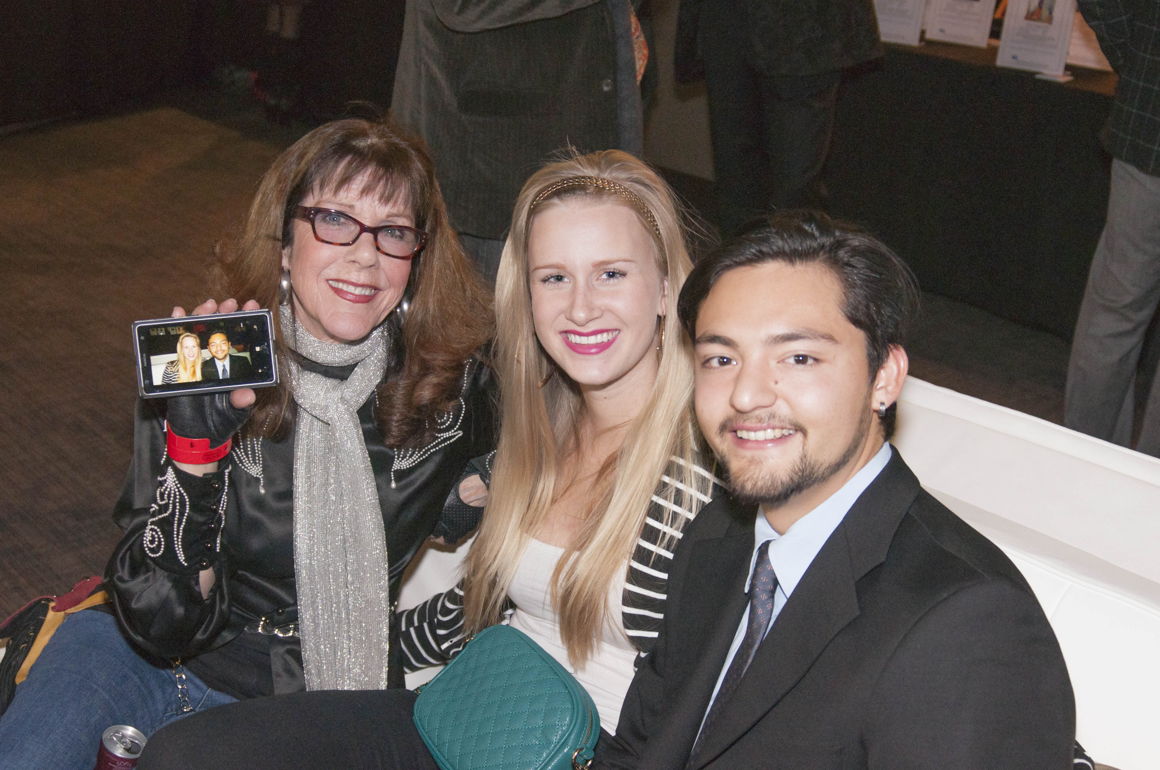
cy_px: 385
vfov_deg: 28.9
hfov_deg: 42.4
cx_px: 580
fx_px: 1496
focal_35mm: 46
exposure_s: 1/80
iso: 400
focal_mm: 31
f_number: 4.5
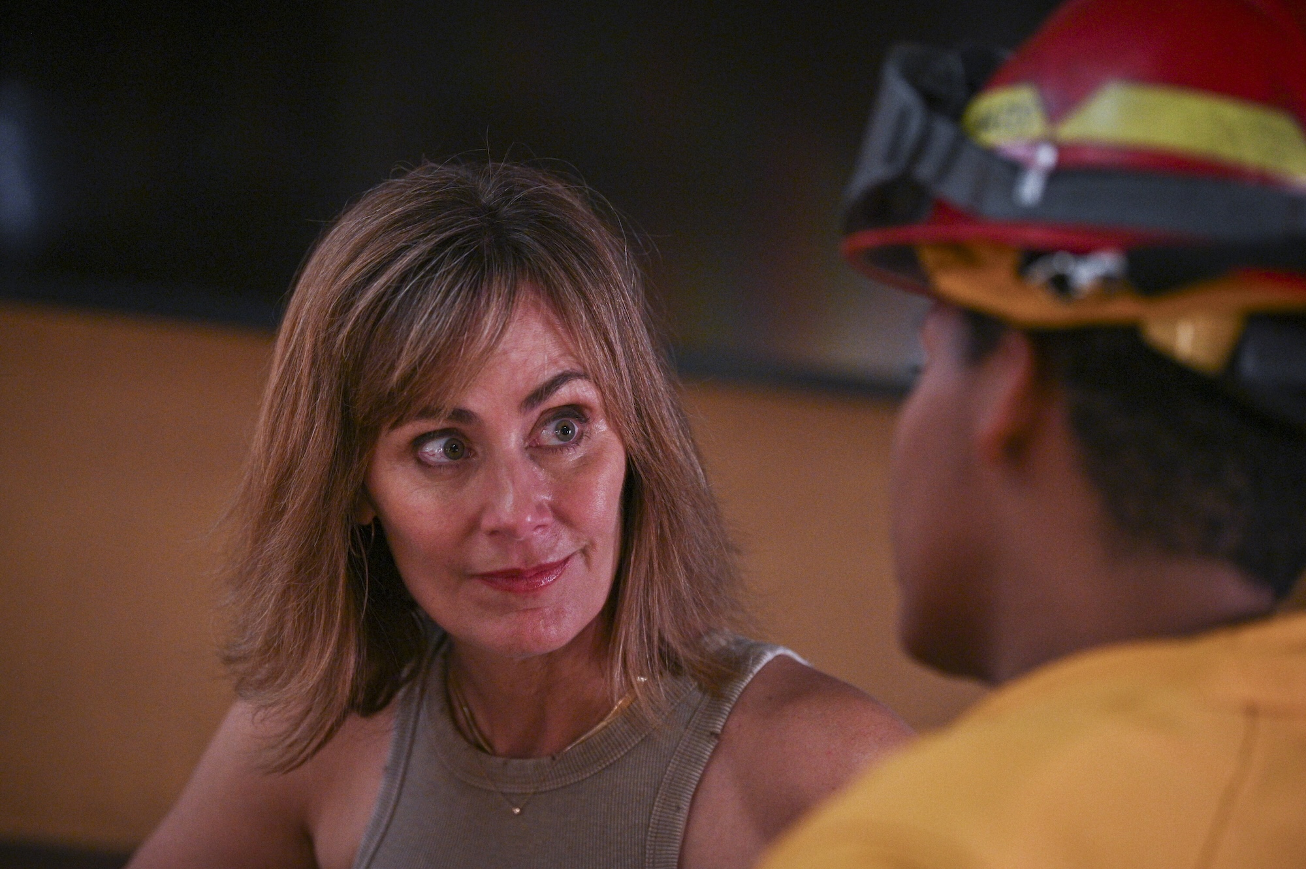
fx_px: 4894
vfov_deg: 10.1
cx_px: 653
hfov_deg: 15.2
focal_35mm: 135
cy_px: 434
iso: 6400
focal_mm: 135
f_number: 2.8
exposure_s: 1/125
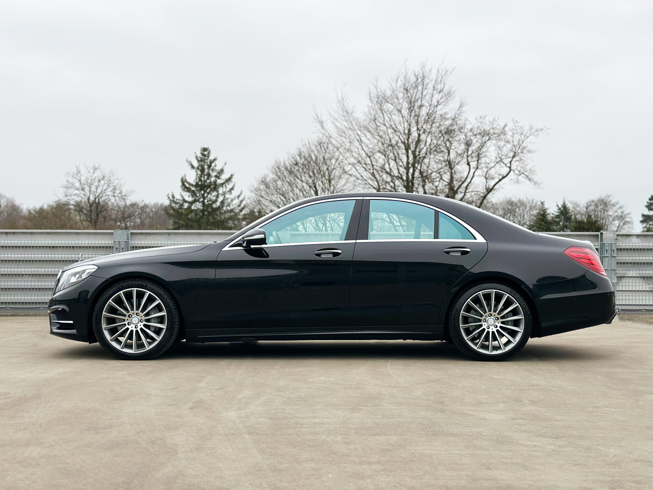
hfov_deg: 39.7
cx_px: 326
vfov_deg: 30.3
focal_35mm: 48
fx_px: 905
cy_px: 245
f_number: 1.78
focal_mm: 6.86
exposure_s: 1/773
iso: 80
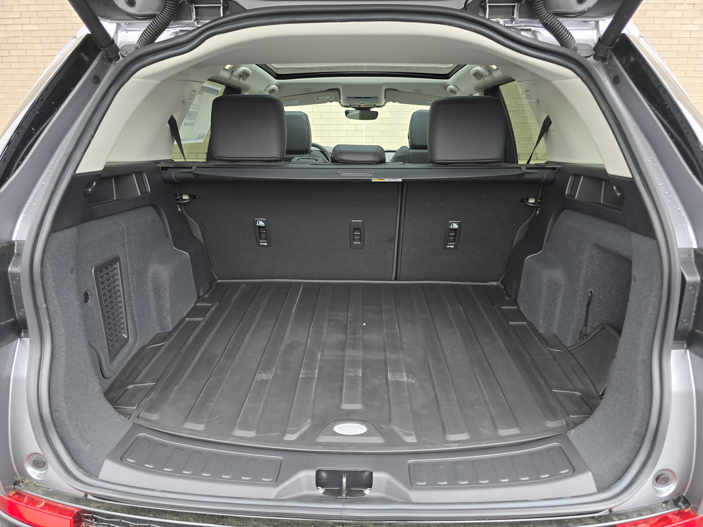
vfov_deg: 58.9
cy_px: 264
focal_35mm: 23
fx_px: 467
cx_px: 352
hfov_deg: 73.9
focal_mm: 6.3
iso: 80
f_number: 1.7
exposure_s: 1/180
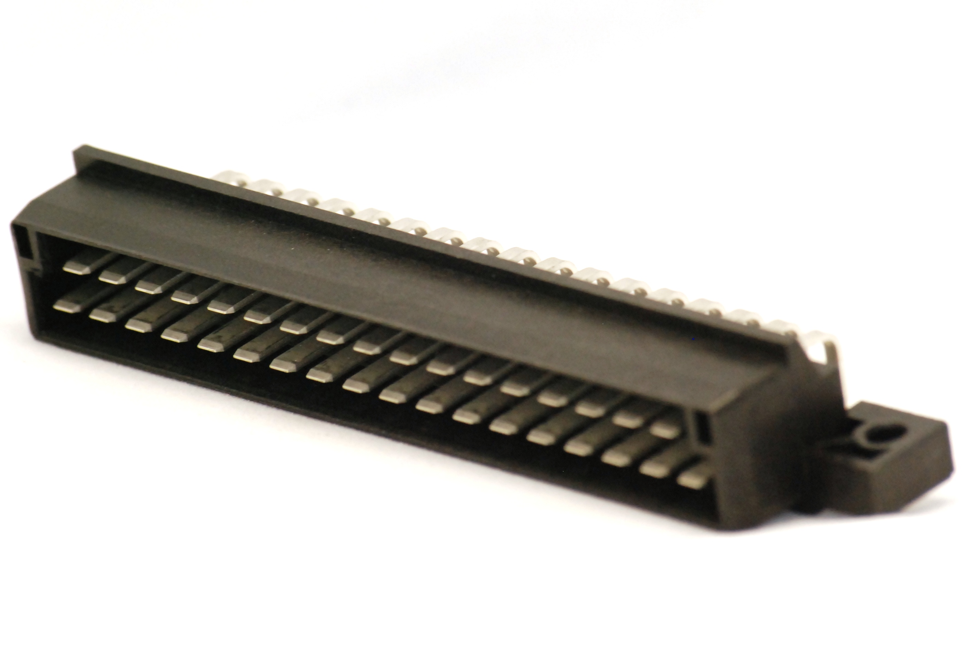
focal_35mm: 292
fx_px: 7897
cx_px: 486
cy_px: 324
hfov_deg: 7.0
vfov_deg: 4.7
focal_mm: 195
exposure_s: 1/100
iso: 800
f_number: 10
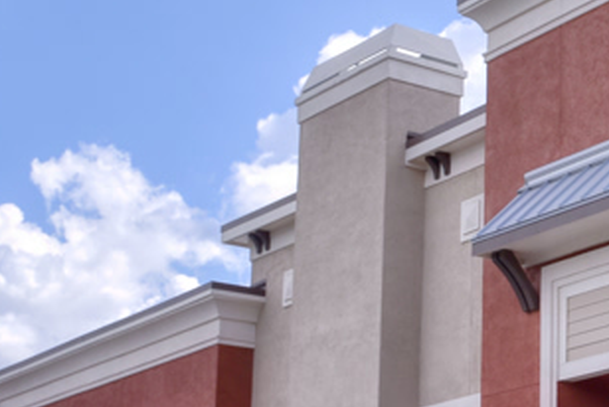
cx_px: 785
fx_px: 1761
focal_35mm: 104
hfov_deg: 18.3
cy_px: 358
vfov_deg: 13.1
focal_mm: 32
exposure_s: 1/400
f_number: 10
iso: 200
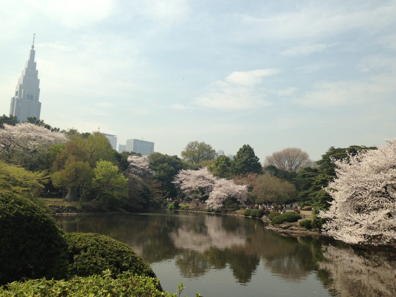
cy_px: 148
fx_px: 378
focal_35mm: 33
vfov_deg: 42.9
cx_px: 198
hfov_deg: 55.4
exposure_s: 1/1748
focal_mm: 4.13
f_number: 2.4
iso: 50
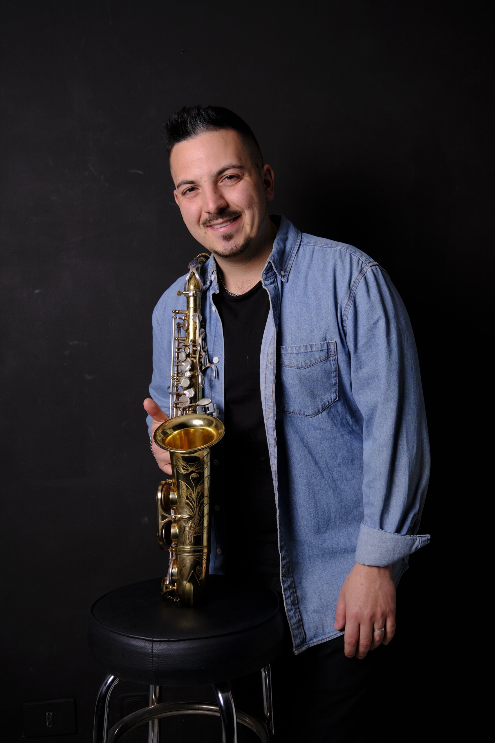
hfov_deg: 35.9
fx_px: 763
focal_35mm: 37
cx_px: 248
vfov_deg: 51.9
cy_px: 372
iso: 320
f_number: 4
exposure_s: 1/125
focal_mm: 24.7
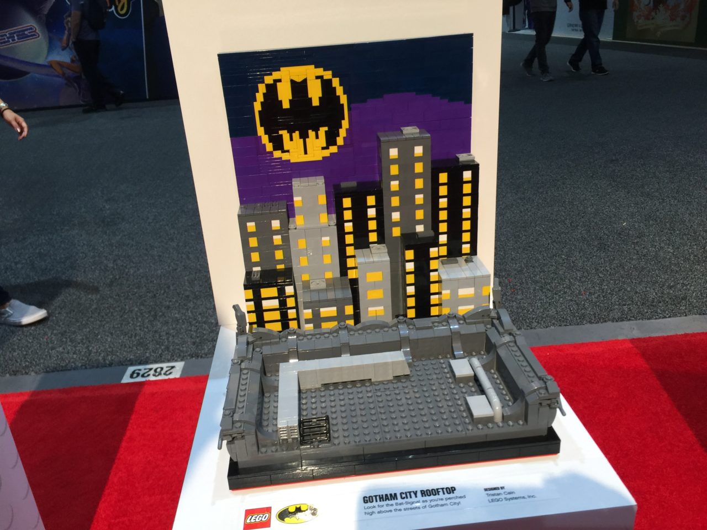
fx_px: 592
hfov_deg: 61.7
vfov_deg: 48.2
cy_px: 265
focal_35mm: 29
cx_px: 354
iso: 32
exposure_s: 1/30
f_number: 2.2
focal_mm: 4.15
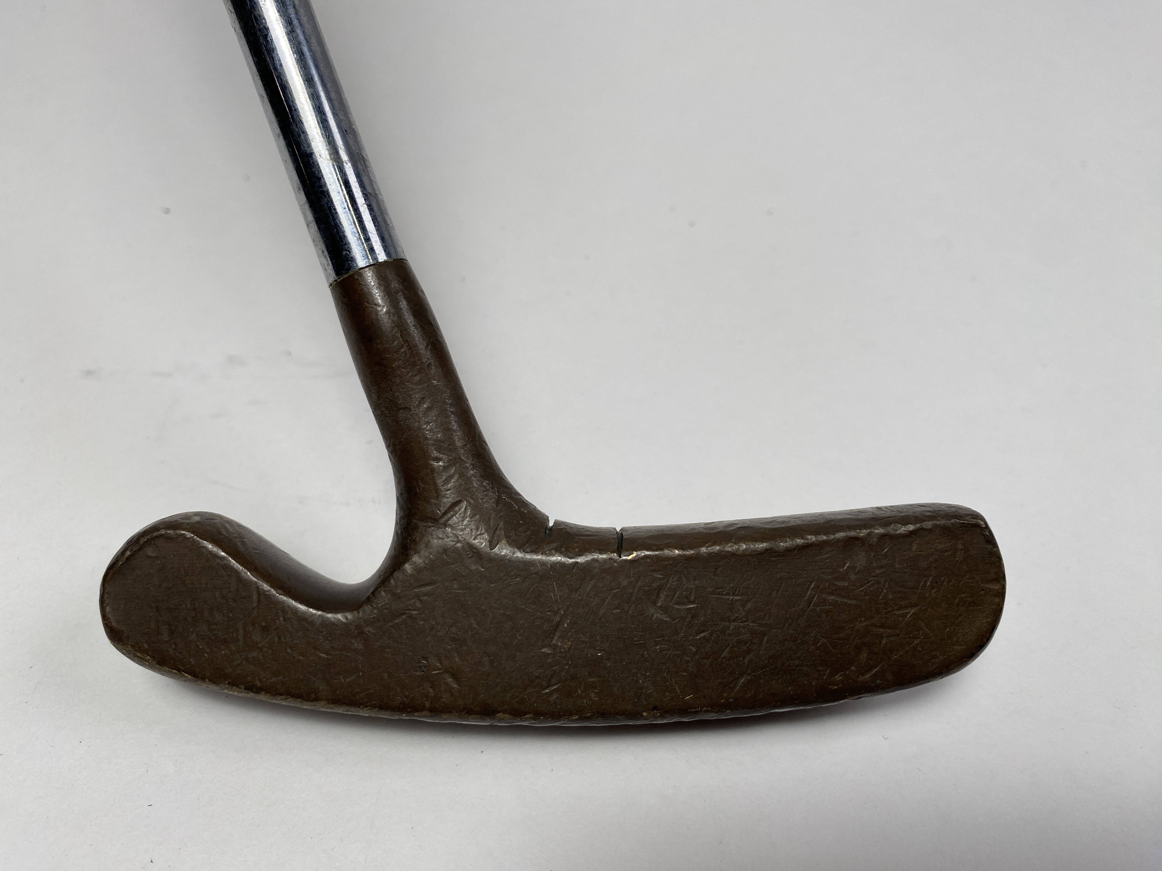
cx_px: 581
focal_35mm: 25
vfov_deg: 54.9
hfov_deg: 69.4
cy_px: 436
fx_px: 839
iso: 32
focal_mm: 4.25
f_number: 1.8
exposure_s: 1/473
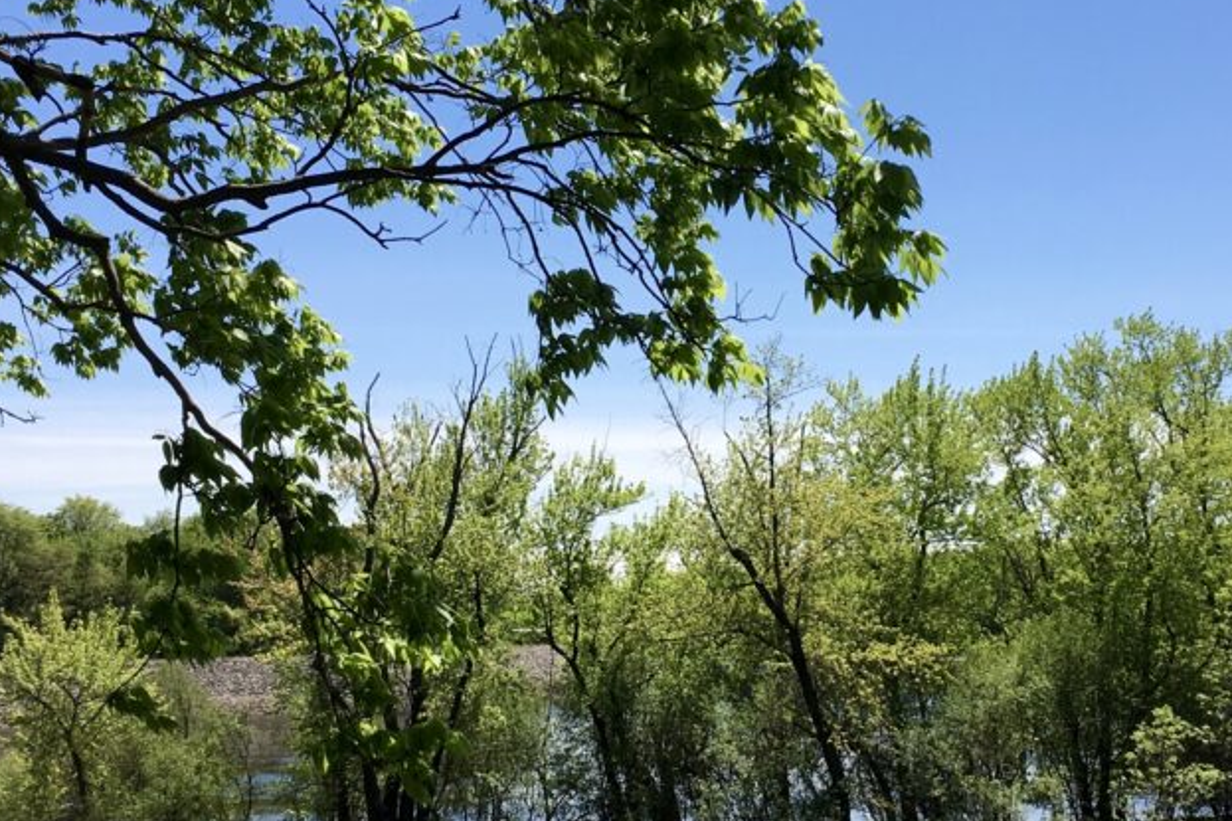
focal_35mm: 59
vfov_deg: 23.0
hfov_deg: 33.8
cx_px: 771
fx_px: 2018
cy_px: 334
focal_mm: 4.15
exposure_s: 1/1570
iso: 25
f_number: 2.2
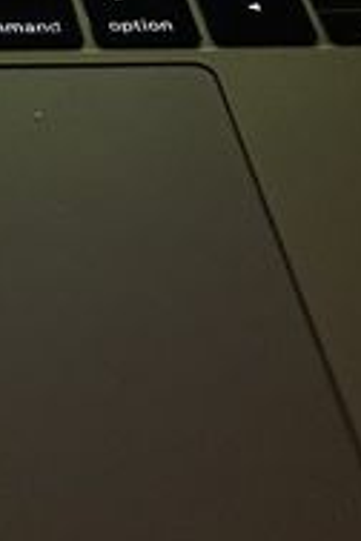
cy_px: -658
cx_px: -335
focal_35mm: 132
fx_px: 1985
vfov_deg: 12.8
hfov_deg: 9.7
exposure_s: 1/60
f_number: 1.78
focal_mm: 6.86
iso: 200
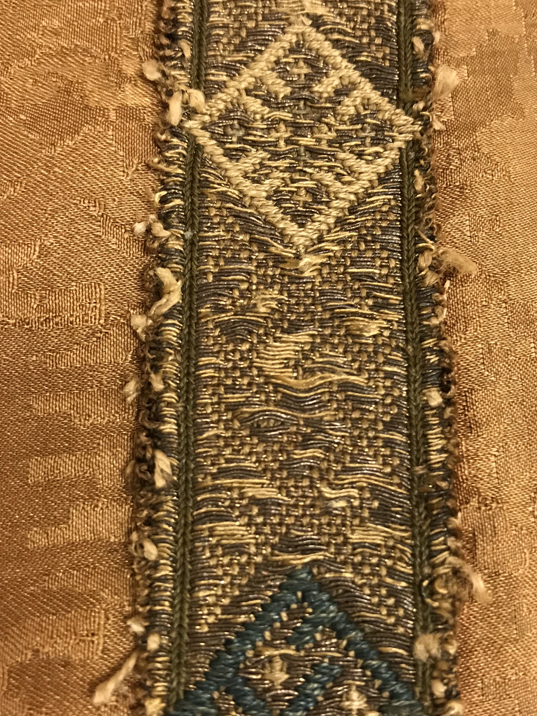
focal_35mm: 42
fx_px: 869
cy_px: 402
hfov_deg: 34.3
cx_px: 300
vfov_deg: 44.7
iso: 64
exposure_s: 1/17
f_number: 1.8
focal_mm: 3.99
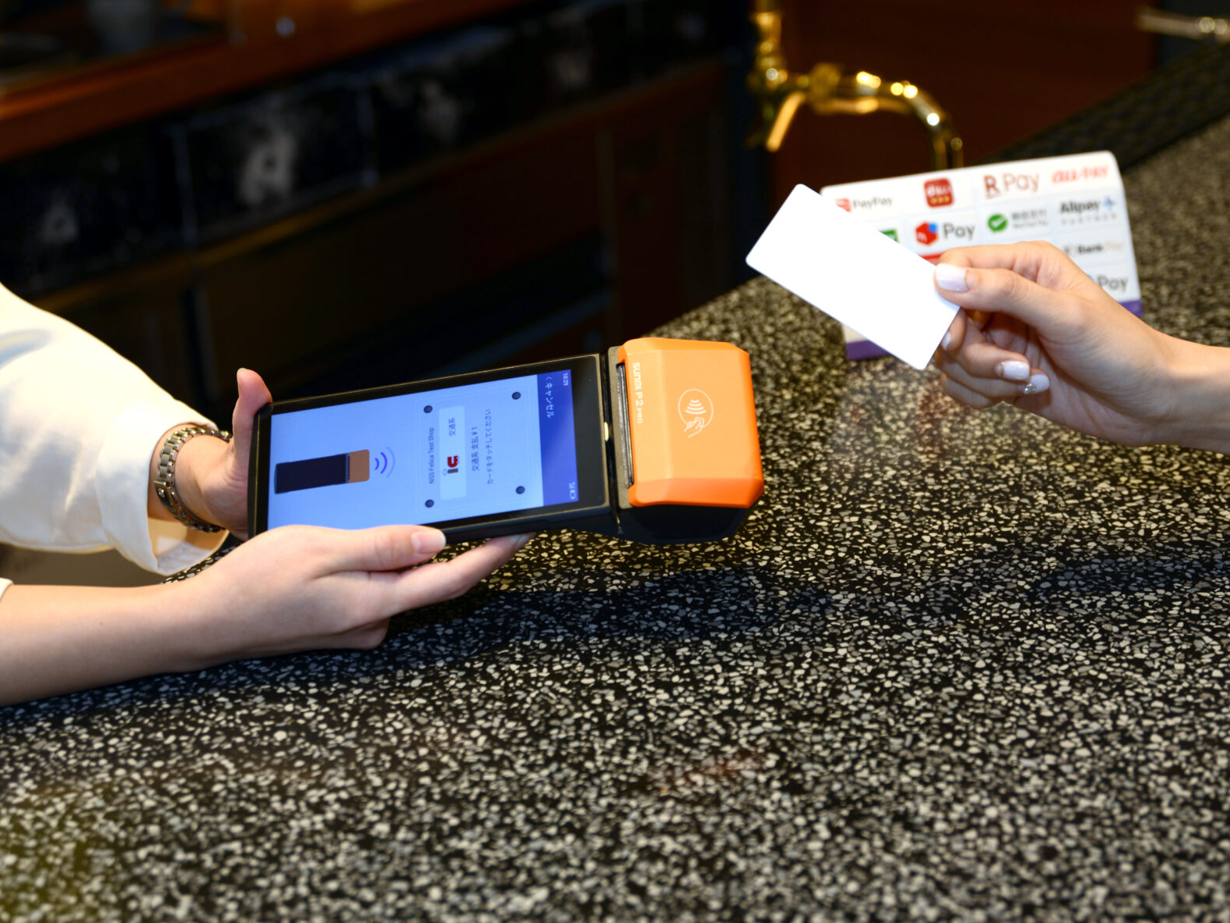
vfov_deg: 22.6
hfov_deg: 29.8
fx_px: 2310
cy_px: 408
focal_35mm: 65
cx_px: 649
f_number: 3.5
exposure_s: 1/80
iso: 200
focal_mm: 52
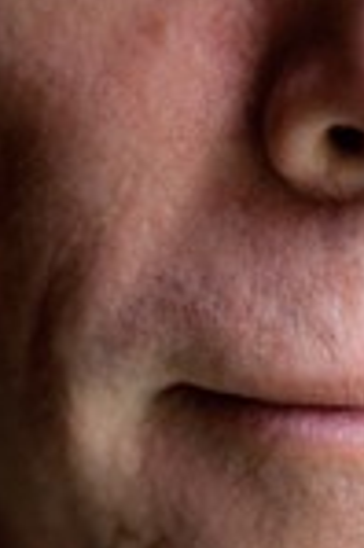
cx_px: 252
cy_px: 408
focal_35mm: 423
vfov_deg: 4.9
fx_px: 6430
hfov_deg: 3.2
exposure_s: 1/160
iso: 1000
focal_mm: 105
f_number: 2
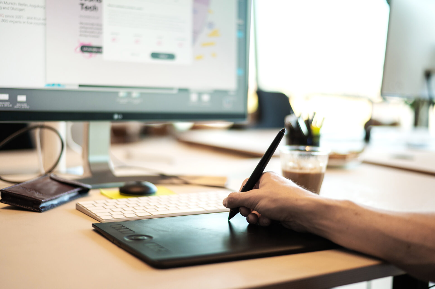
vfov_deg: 27.0
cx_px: 218
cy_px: 144
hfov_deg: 39.6
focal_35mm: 50
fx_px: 604
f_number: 1.8
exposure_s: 1/500
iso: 200
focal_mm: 50
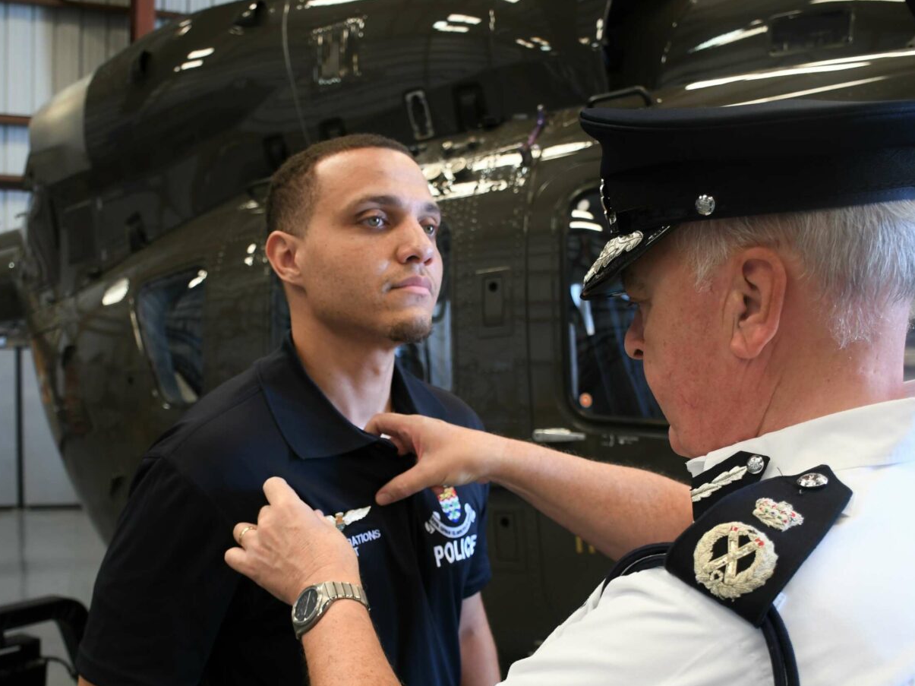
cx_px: 506
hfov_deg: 59.8
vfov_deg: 46.8
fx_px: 793
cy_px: 350
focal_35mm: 30
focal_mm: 18
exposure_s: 1/60
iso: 640
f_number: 3.5
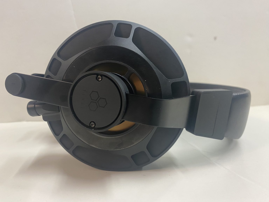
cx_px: 134
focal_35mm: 26
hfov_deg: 67.3
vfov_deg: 53.1
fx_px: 202
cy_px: 101
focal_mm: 4.25
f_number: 1.8
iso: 200
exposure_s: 1/60
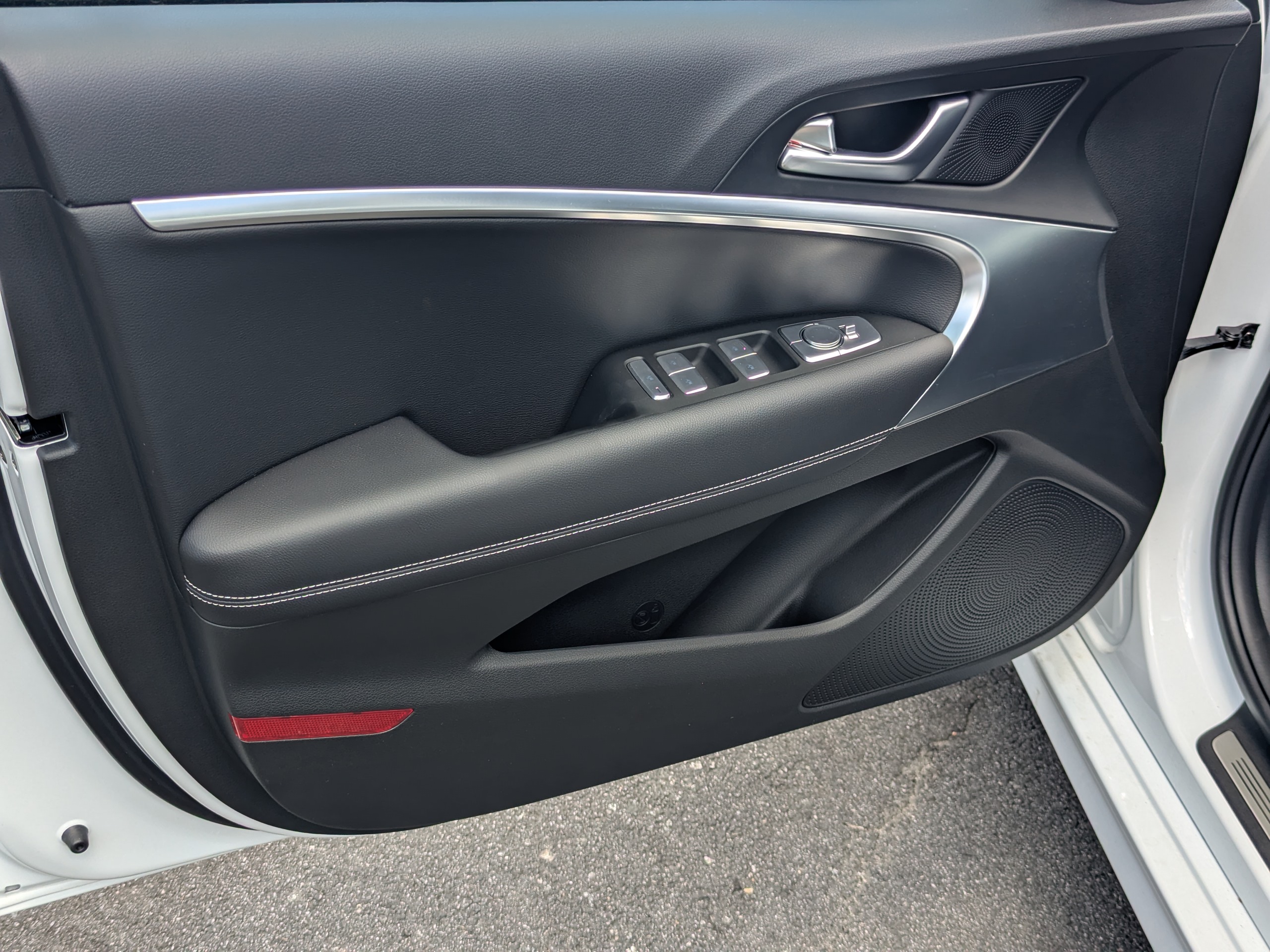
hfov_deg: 39.7
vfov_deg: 30.3
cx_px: 635
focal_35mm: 48
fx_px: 1761
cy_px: 476
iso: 41
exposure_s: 1/666
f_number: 1.85
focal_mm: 6.81
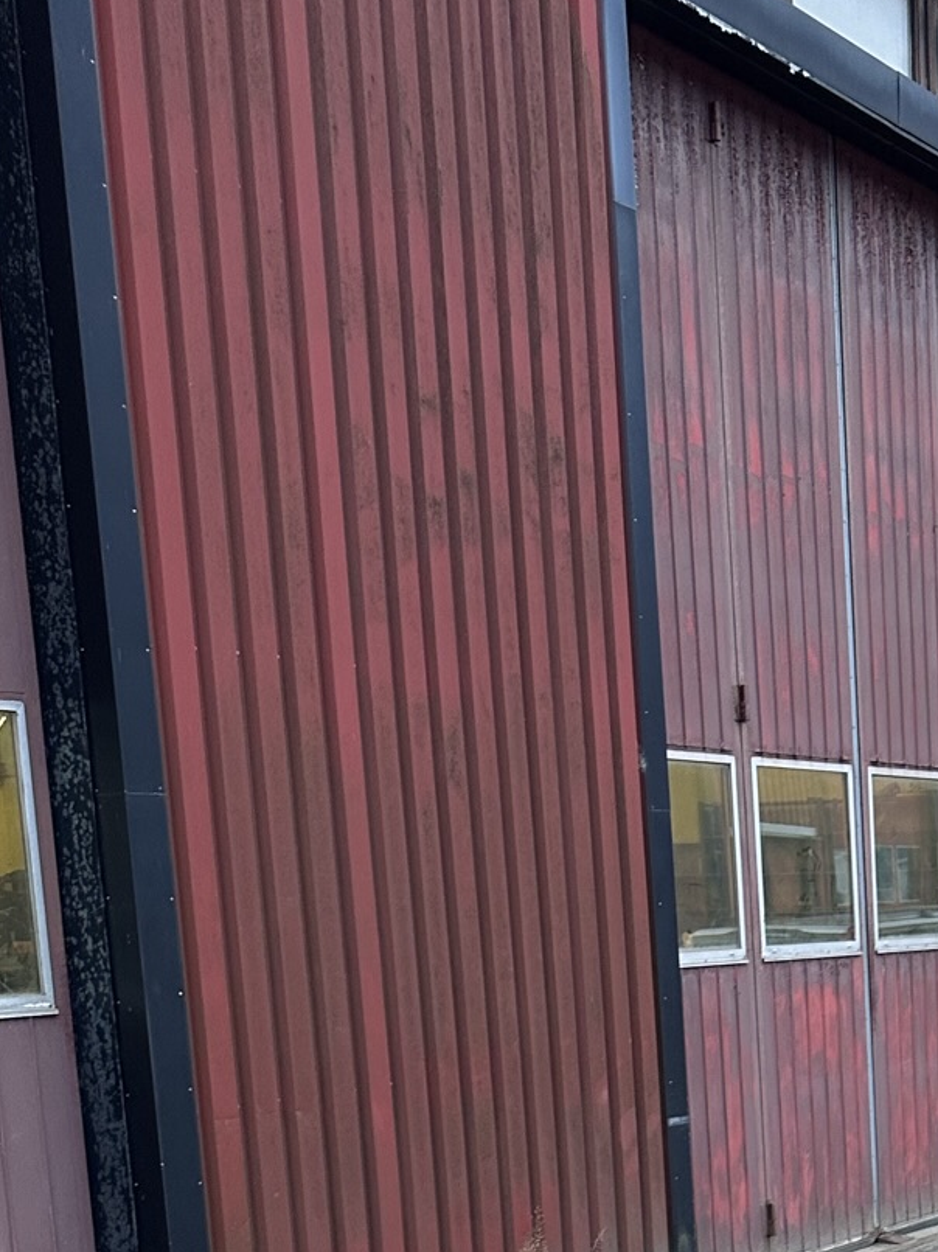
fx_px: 2205
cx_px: 1081
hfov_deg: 22.4
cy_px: 1282
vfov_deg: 29.4
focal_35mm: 61
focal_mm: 6.86
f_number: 1.78
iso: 200
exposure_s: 1/50
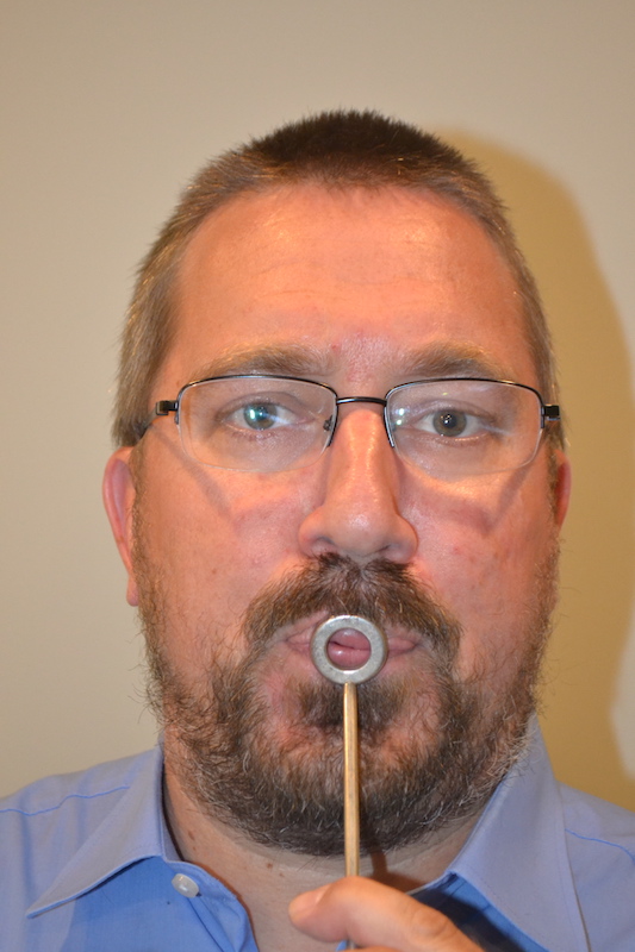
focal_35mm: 82
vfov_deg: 24.6
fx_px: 2184
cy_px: 476
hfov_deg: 16.5
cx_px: 318
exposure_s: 1/60
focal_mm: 55
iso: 2800
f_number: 5.6
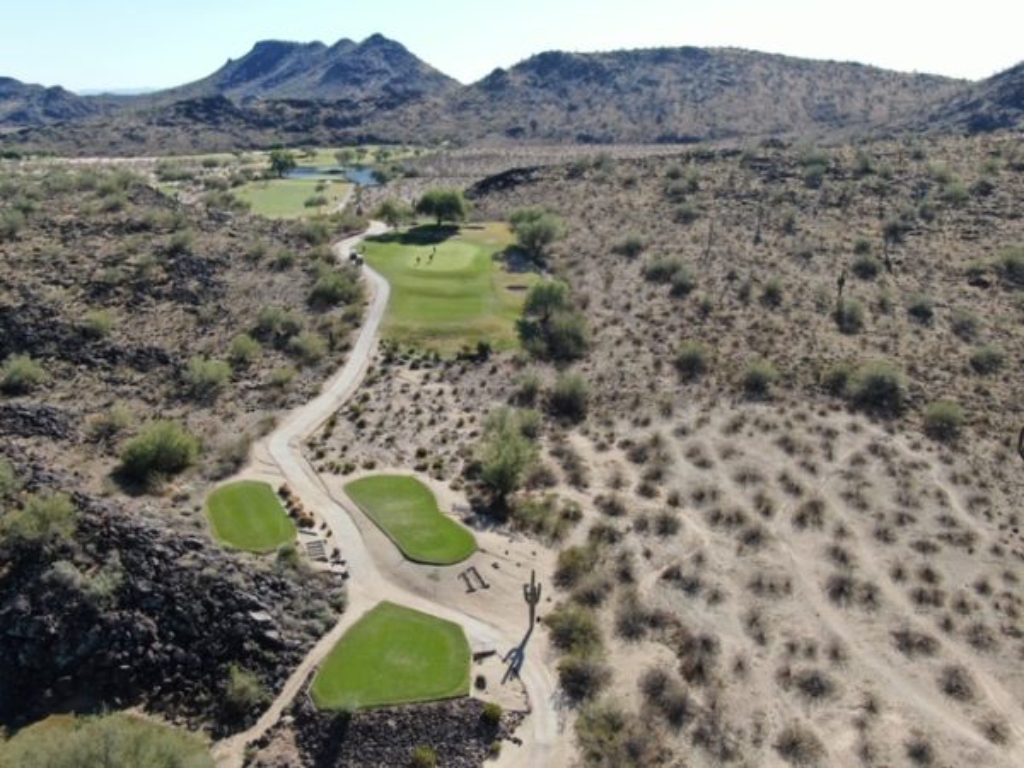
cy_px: 384
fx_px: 887
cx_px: 512
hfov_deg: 60.0
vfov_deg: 46.8
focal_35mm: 30
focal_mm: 5.22
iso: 100
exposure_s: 1/800
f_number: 3.1
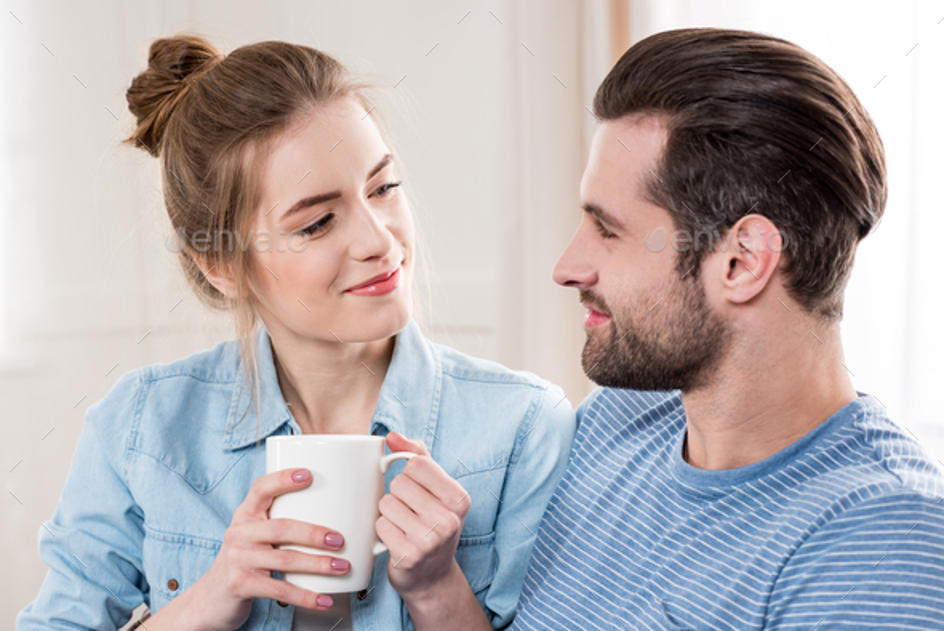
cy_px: 316
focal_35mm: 85
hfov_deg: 23.9
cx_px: 472
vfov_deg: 16.1
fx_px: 2230
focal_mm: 85
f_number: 5
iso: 64
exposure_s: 1/160
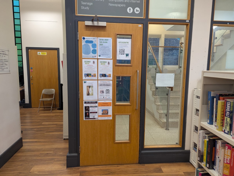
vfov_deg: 56.9
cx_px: 117
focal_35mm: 24
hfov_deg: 71.5
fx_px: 162
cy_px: 88
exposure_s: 1/100
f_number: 1.85
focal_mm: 6.81
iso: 247
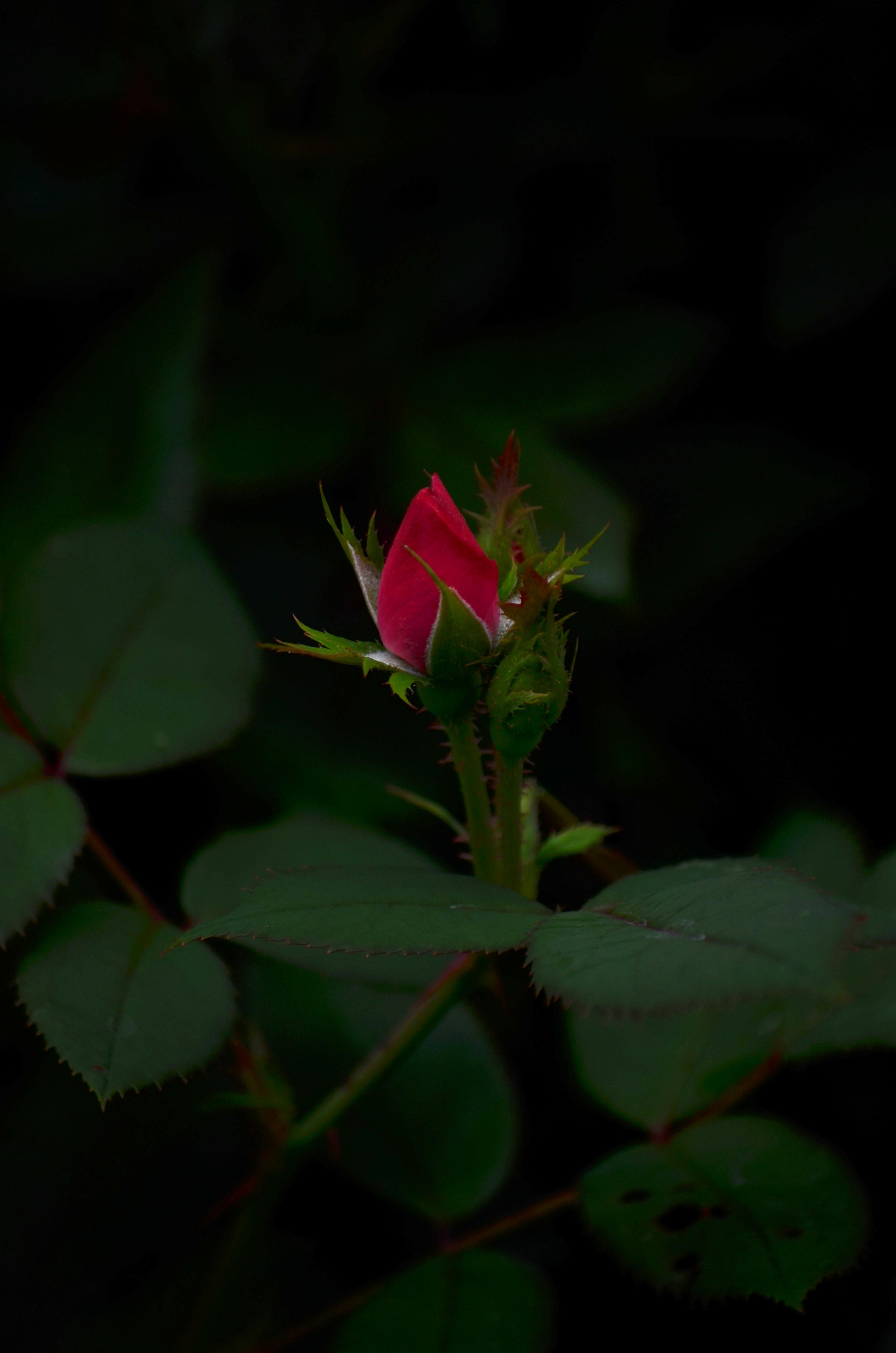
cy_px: 676
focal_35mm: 300
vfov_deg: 6.9
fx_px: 11250
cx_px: 448
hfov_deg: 4.6
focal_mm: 200
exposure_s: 1/1600
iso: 100
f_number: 5.6
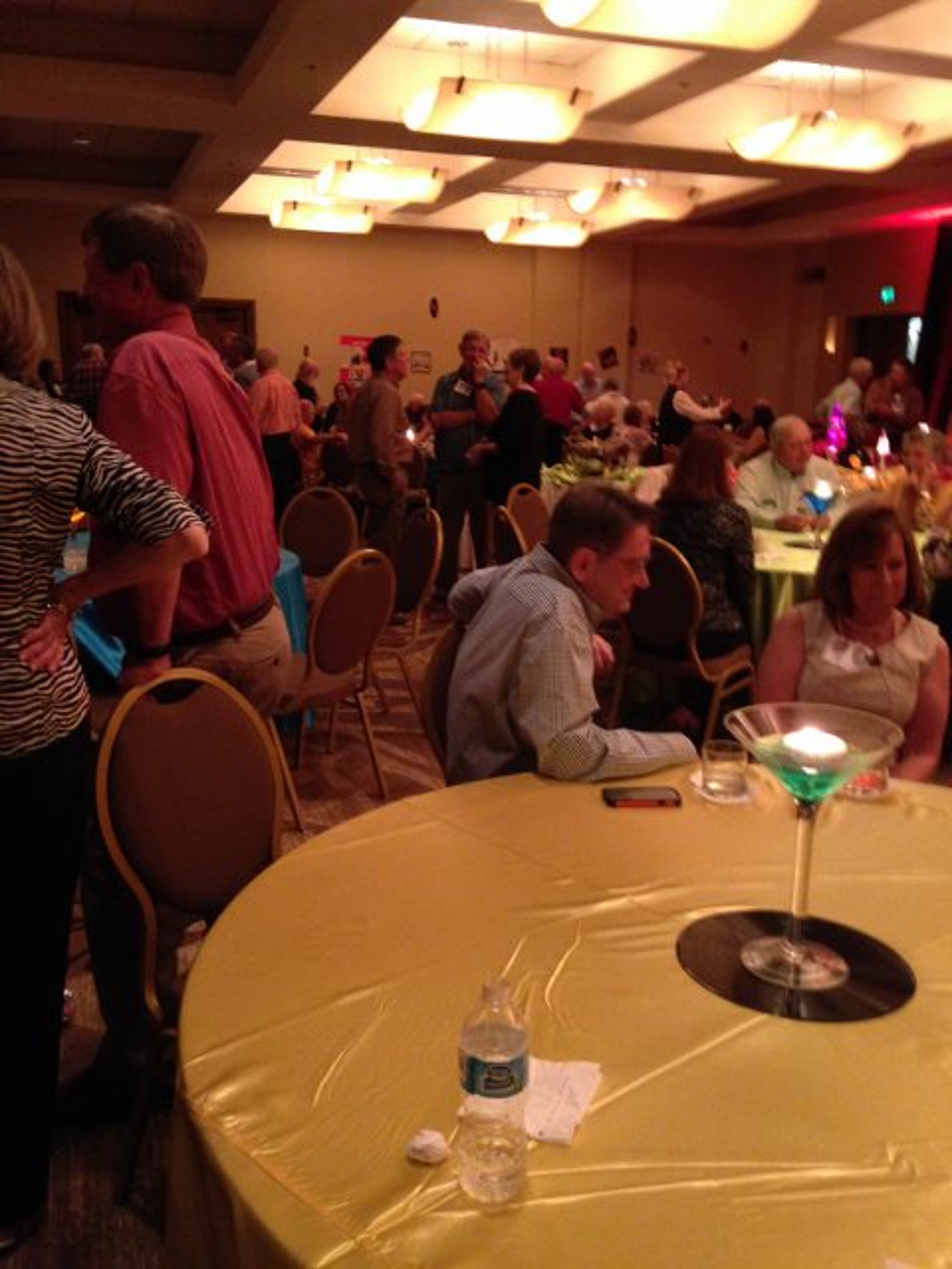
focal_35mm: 33
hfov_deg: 42.9
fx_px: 1210
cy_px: 634
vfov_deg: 55.4
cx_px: 476
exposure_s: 1/15
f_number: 2.4
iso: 400
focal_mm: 4.12
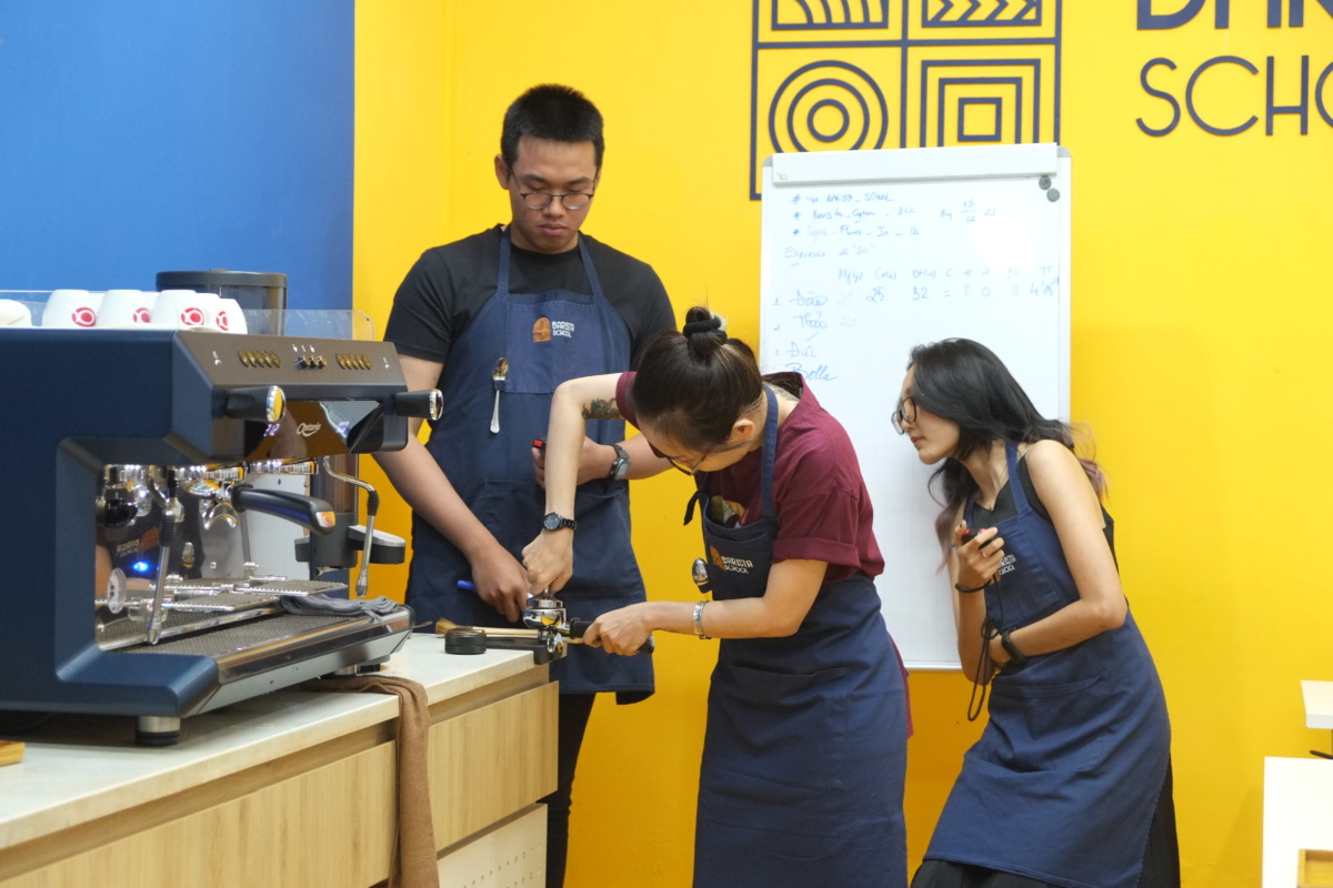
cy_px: 444
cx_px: 666
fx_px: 2481
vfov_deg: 20.3
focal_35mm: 67
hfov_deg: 30.1
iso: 2000
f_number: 4
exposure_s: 1/60
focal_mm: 44.4
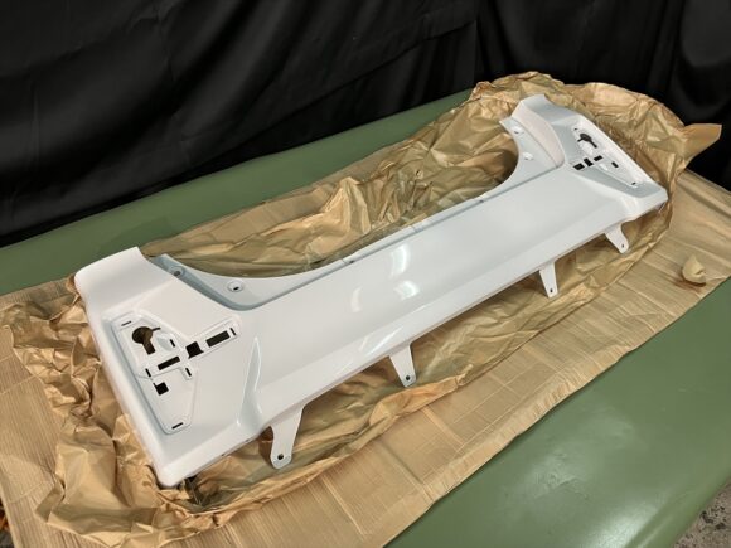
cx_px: 366
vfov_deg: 53.1
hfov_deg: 67.3
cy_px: 274
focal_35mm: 26
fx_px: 549
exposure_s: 1/60
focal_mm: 5.1
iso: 200
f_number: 1.6
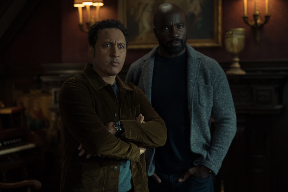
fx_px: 528
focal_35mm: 66
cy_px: 96
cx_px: 144
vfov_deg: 20.6
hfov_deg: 30.5
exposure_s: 1/125
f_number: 2.8
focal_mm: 66
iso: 5000
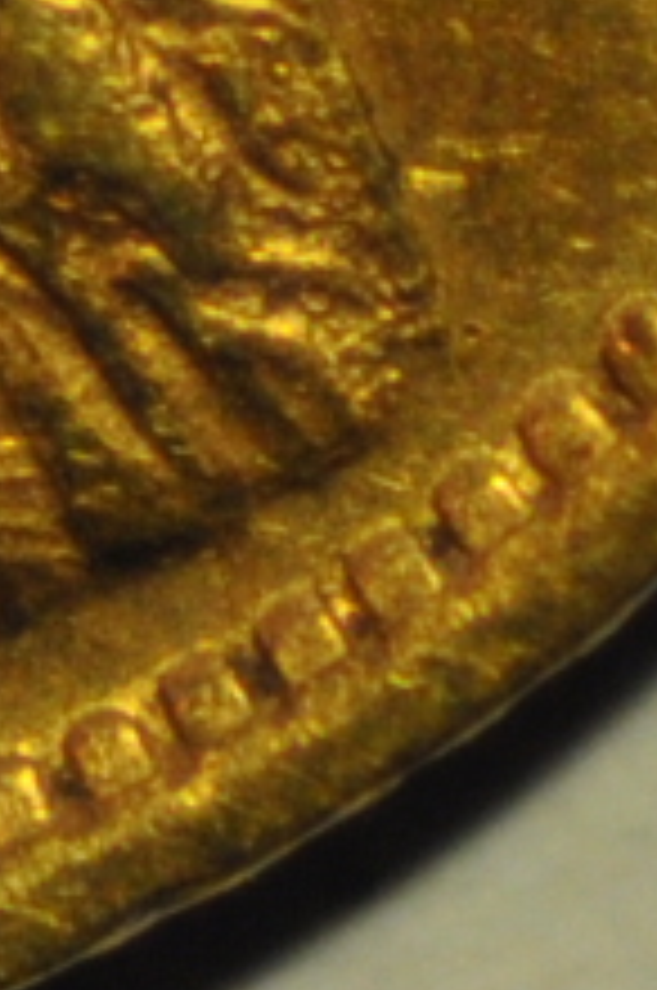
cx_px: -806
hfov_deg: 1.6
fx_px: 24109
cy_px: -976
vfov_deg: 2.3
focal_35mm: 878
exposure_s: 1/250
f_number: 4.2
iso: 720
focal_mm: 60
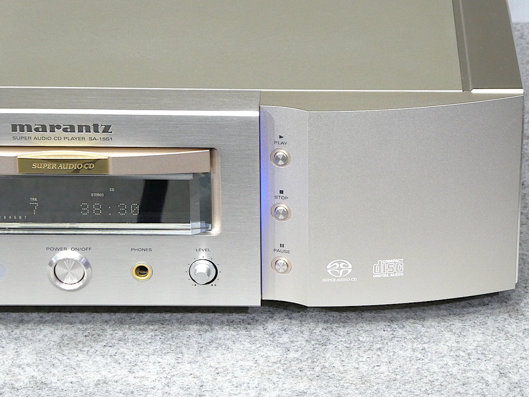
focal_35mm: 135
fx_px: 2063
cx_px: 264
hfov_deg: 14.6
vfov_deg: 11.0
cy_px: 198
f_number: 6.3
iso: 400
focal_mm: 24.2
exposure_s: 1/8
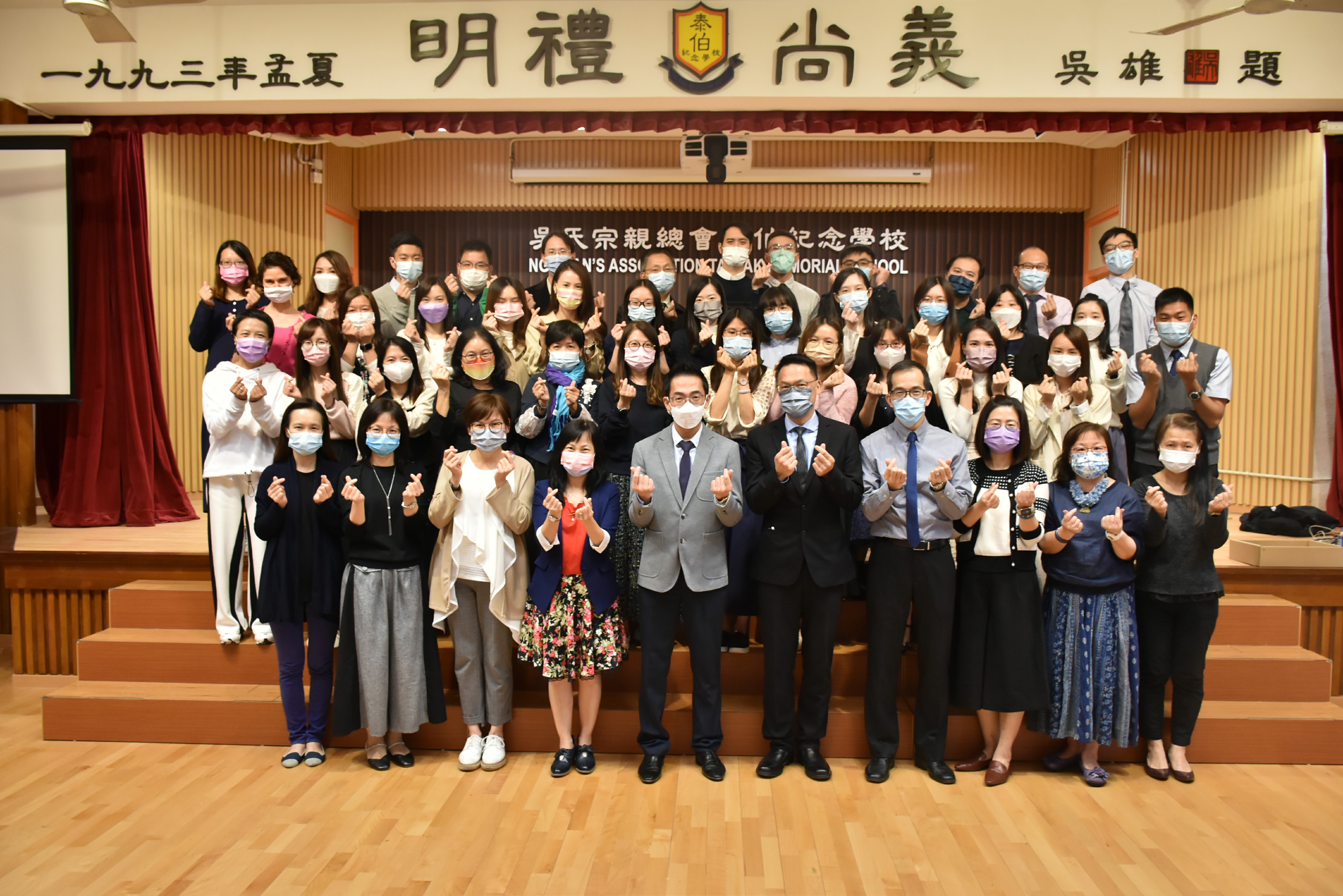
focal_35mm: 30
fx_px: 1119
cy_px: 448
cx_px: 672
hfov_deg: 61.9
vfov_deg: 43.6
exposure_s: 1/60
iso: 1000
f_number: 4
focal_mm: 20
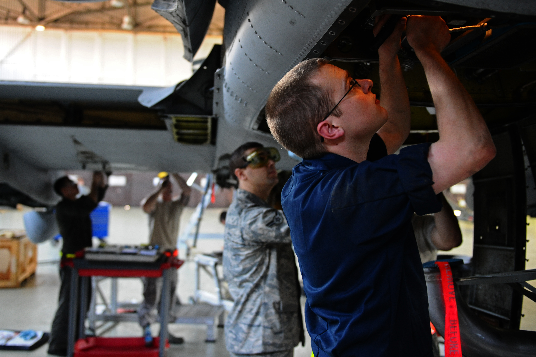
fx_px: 521
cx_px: 268
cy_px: 178
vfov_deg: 37.9
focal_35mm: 35
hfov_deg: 54.4
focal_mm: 35
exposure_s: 1/60
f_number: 2.8
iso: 1000
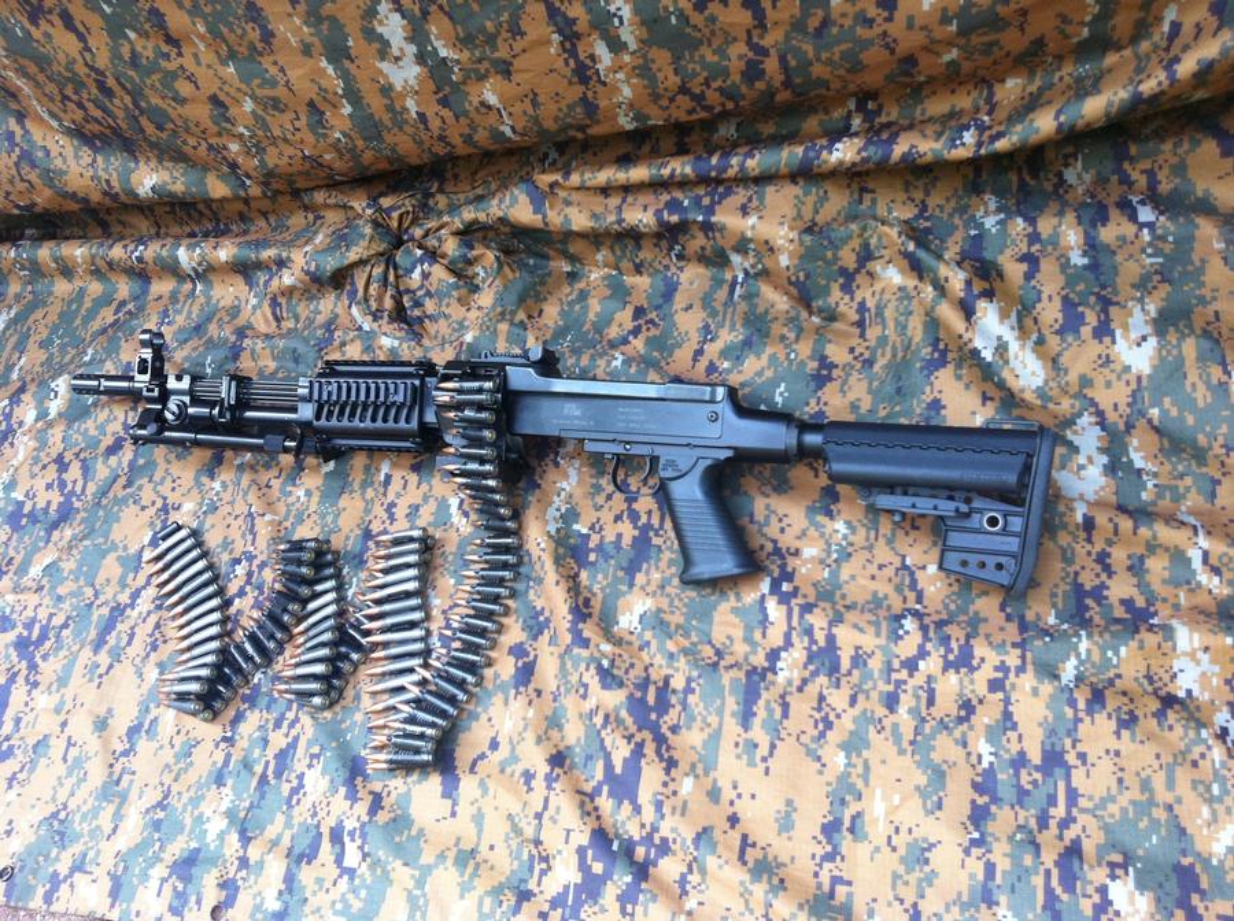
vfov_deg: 40.6
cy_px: 460
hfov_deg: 52.7
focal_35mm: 35
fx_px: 1246
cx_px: 617
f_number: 2.8
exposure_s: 1/100
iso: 100
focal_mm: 3.85
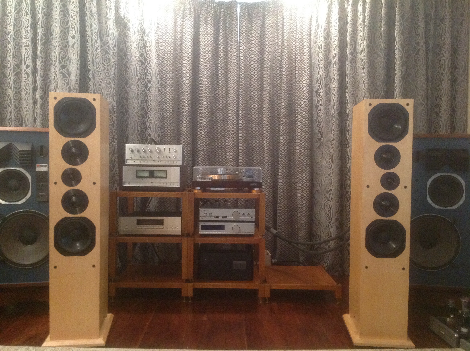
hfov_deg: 52.7
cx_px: 235
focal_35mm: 35
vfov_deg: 40.6
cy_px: 176
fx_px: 475
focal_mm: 4.28
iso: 500
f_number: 2.4
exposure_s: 1/15
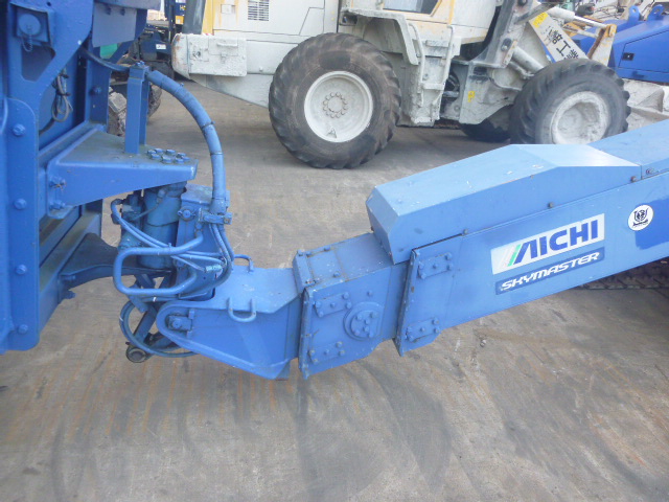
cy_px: 251
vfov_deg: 54.9
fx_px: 483
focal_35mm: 25
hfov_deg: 69.4
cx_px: 334
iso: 200
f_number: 3.9
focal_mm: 4.5
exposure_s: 1/60
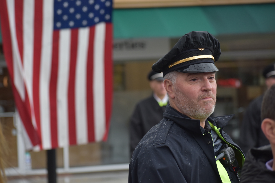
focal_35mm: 174
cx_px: 138
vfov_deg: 7.9
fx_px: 1329
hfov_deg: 11.8
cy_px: 92
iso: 400
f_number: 4.8
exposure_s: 1/250
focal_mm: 116
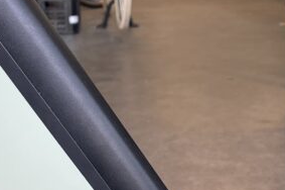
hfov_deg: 20.8
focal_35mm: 98
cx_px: 133
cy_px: 172
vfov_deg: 13.8
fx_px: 775
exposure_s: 1/121
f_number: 1.6
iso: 50
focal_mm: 5.1
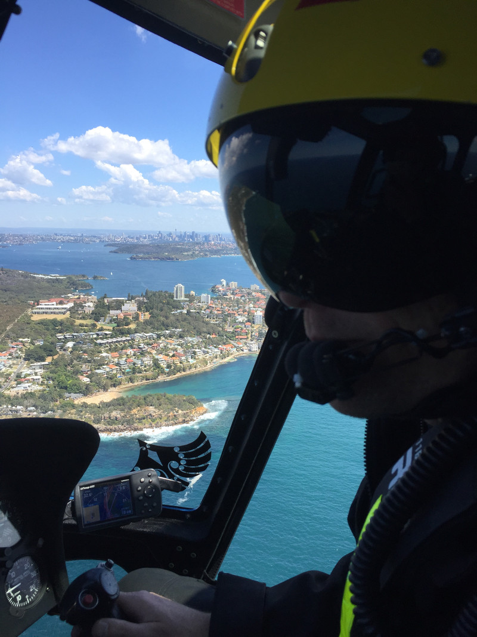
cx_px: 238
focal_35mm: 29
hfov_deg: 48.2
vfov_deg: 61.7
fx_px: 533
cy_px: 318
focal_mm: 4.15
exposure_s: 1/1163
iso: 32
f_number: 2.2
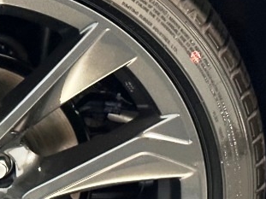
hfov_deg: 12.2
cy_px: 193
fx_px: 1214
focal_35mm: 158
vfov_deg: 9.3
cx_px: -47
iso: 640
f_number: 1.78
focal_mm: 6.86
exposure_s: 1/24
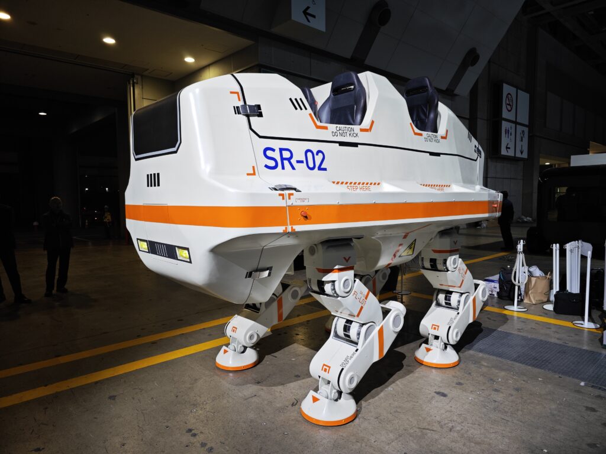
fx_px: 403
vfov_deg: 58.9
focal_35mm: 23
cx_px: 303
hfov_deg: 73.9
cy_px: 227
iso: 200
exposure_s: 1/100
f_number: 1.9
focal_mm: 8.7
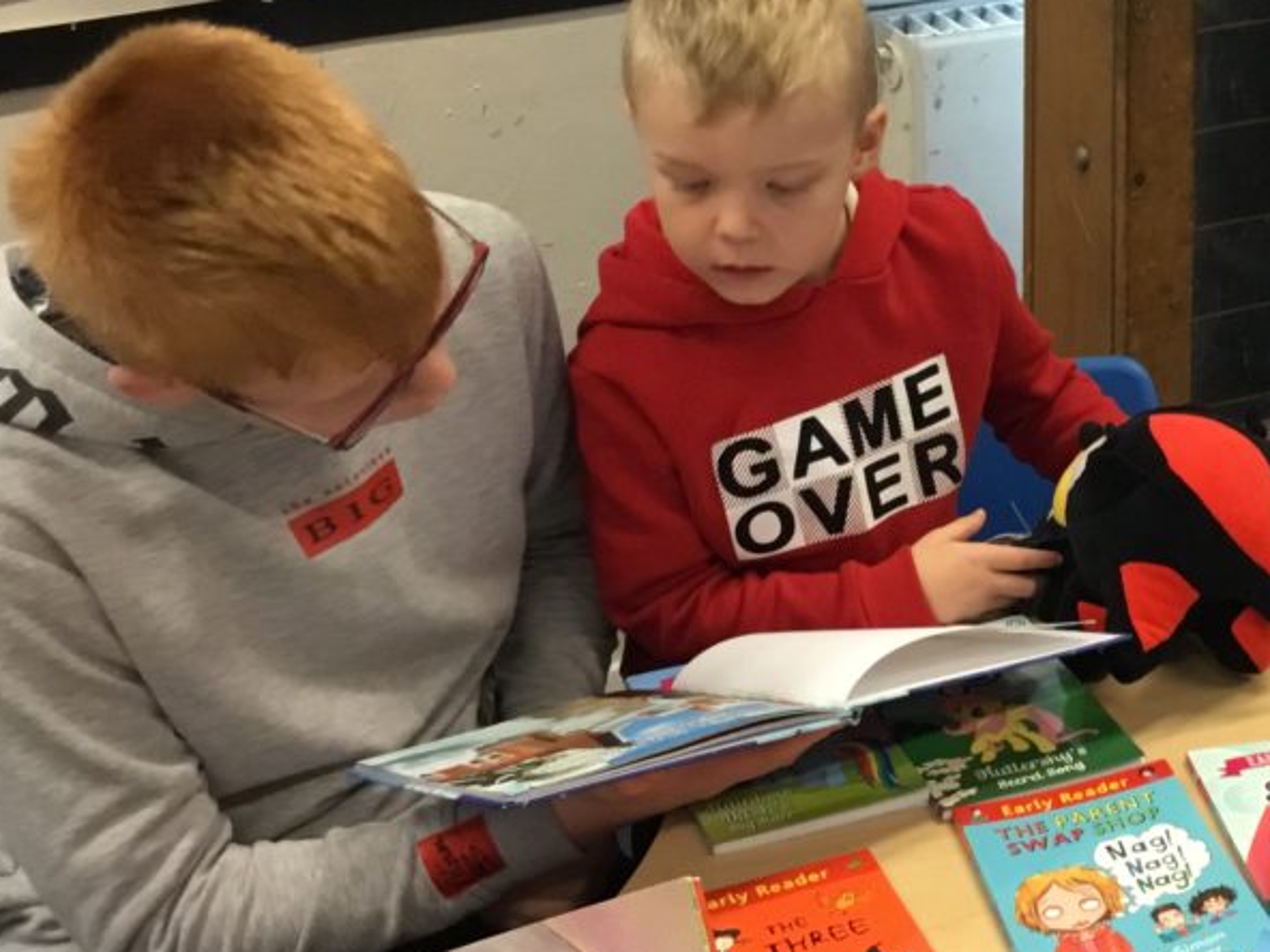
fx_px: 2421
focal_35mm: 66
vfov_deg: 22.2
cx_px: 1165
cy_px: 415
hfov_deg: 28.2
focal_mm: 3.3
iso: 160
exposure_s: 1/33
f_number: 2.4
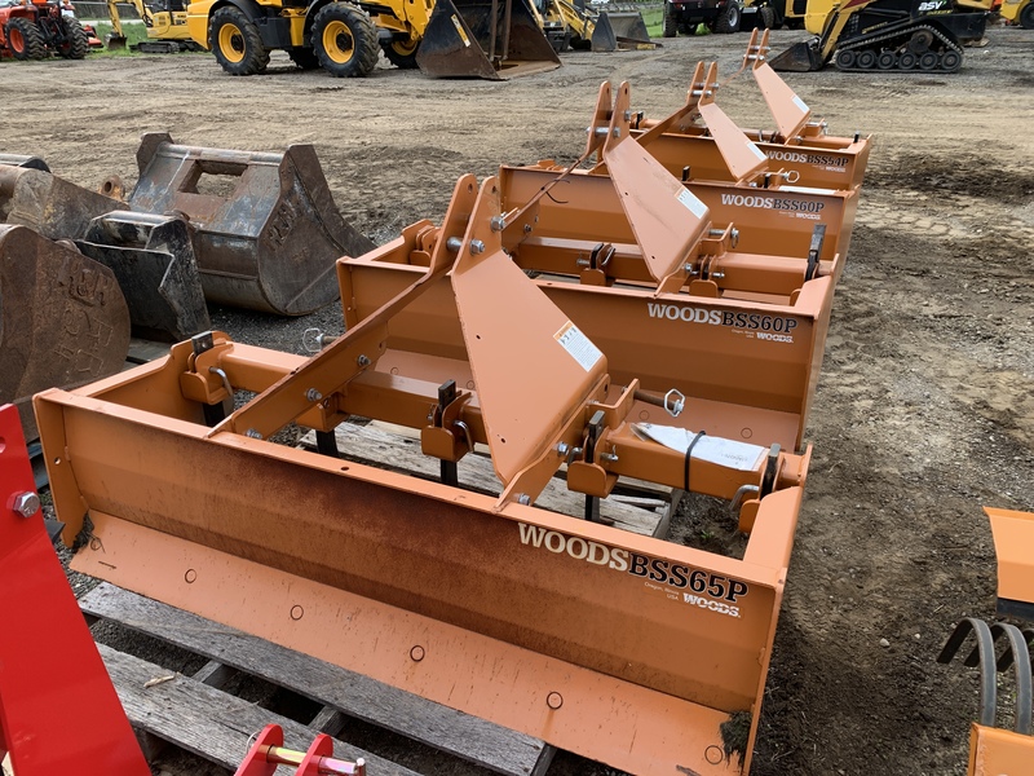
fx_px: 777
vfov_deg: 53.1
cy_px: 388
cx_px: 517
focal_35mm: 26
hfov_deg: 67.3
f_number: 1.8
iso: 25
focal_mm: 4.25
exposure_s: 1/635
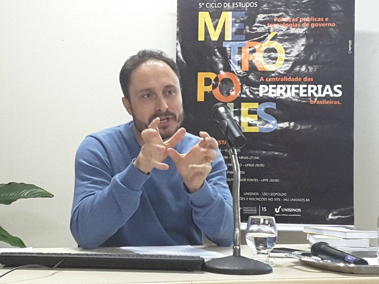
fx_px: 339
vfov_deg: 45.4
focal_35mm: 31
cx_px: 190
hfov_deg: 58.4
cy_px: 142
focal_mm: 2.9
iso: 250
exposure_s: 1/24
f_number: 1.9
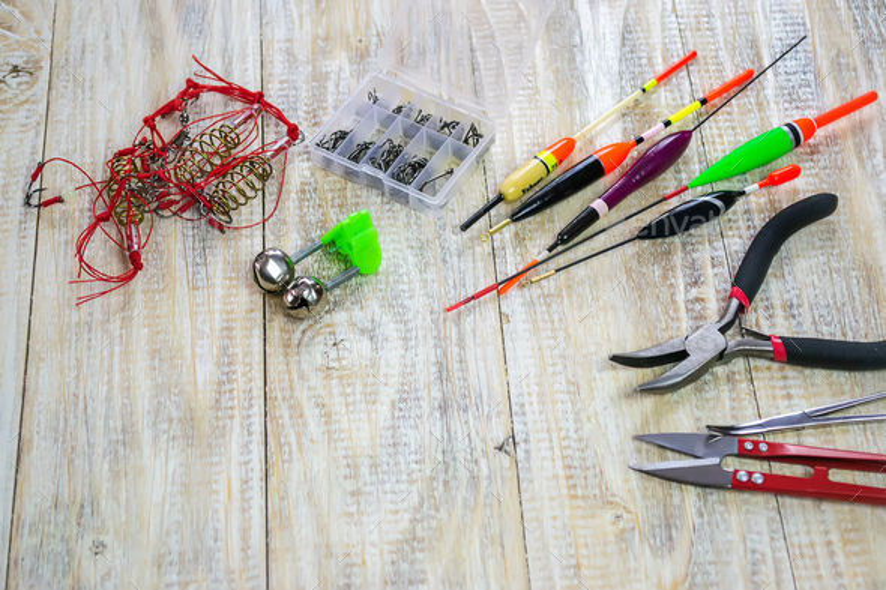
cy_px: 295
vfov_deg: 16.5
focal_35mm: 82
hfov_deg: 24.6
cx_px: 443
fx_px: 2030
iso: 800
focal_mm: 55
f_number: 5.6
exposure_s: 1/125
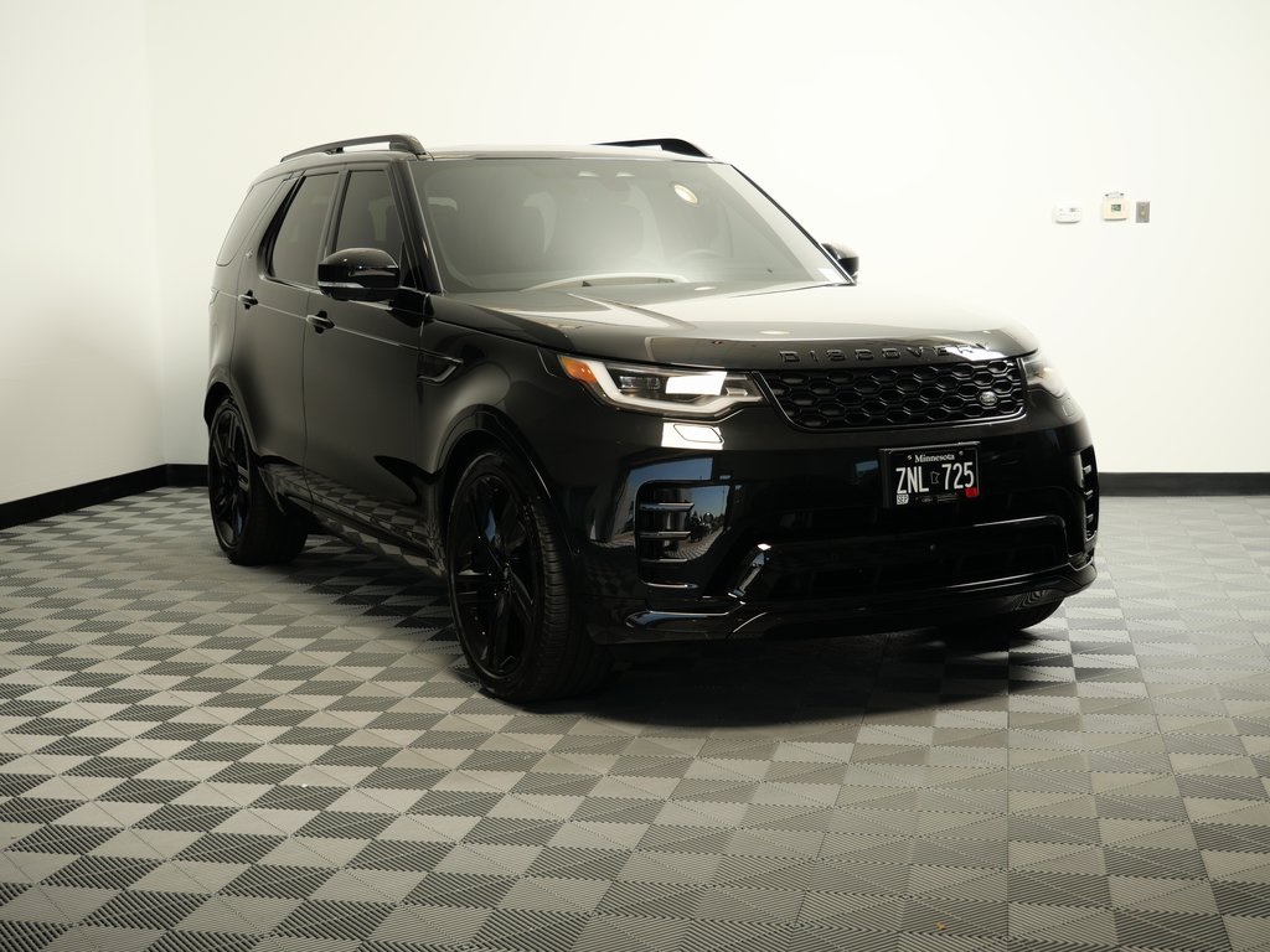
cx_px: 635
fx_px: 1614
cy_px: 476
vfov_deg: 32.9
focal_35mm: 44
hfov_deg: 42.9
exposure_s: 1/200
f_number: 4.2
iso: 200
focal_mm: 22
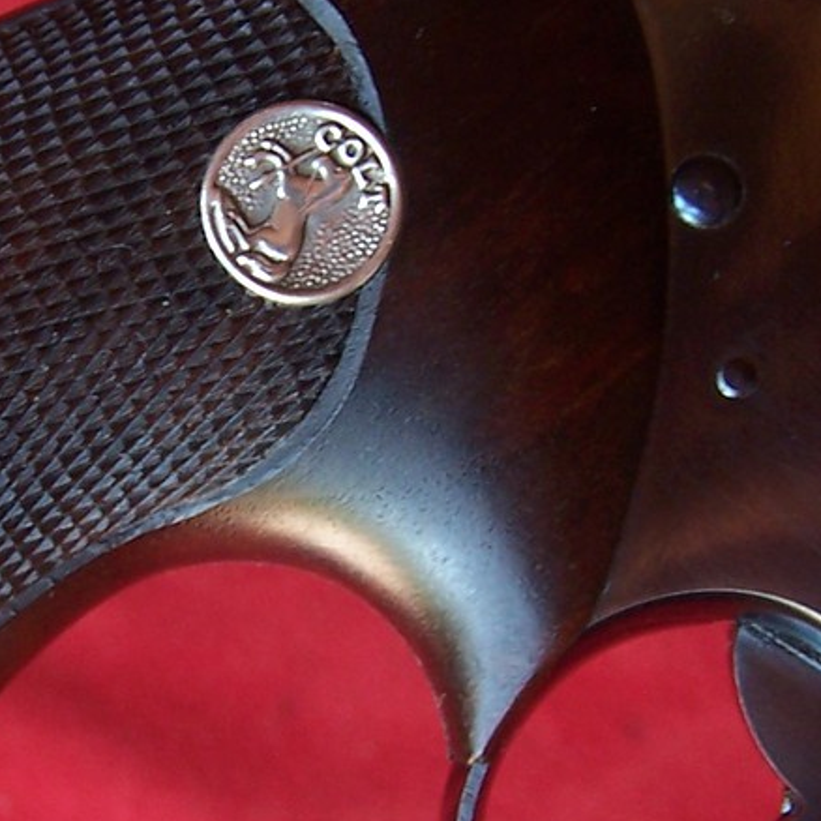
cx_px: 184
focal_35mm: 113
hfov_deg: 15.3
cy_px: 493
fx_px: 3032
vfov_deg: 15.4
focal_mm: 6.7
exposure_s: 1/30
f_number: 2.8
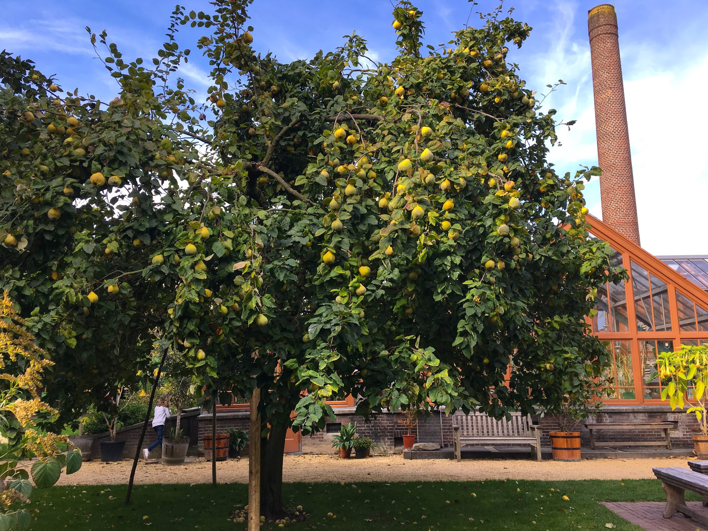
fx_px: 593
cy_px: 266
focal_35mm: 29
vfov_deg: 48.2
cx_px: 354
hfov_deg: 61.7
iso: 25
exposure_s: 1/346
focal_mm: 4.15
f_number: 2.2
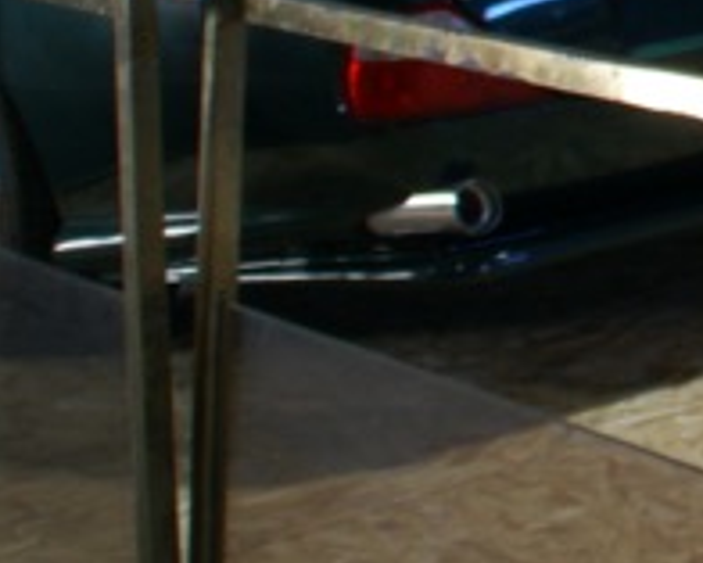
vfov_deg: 11.7
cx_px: 1614
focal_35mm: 125
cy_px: -326
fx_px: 2602
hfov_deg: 12.5
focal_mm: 18
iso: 160
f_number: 3.5
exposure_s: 1/30
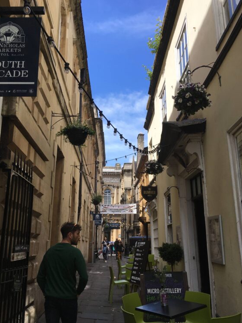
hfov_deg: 45.4
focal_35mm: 31
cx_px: 116
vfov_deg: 58.3
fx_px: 289
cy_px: 165
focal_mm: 4.15
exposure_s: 1/845
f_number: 2.2
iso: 25
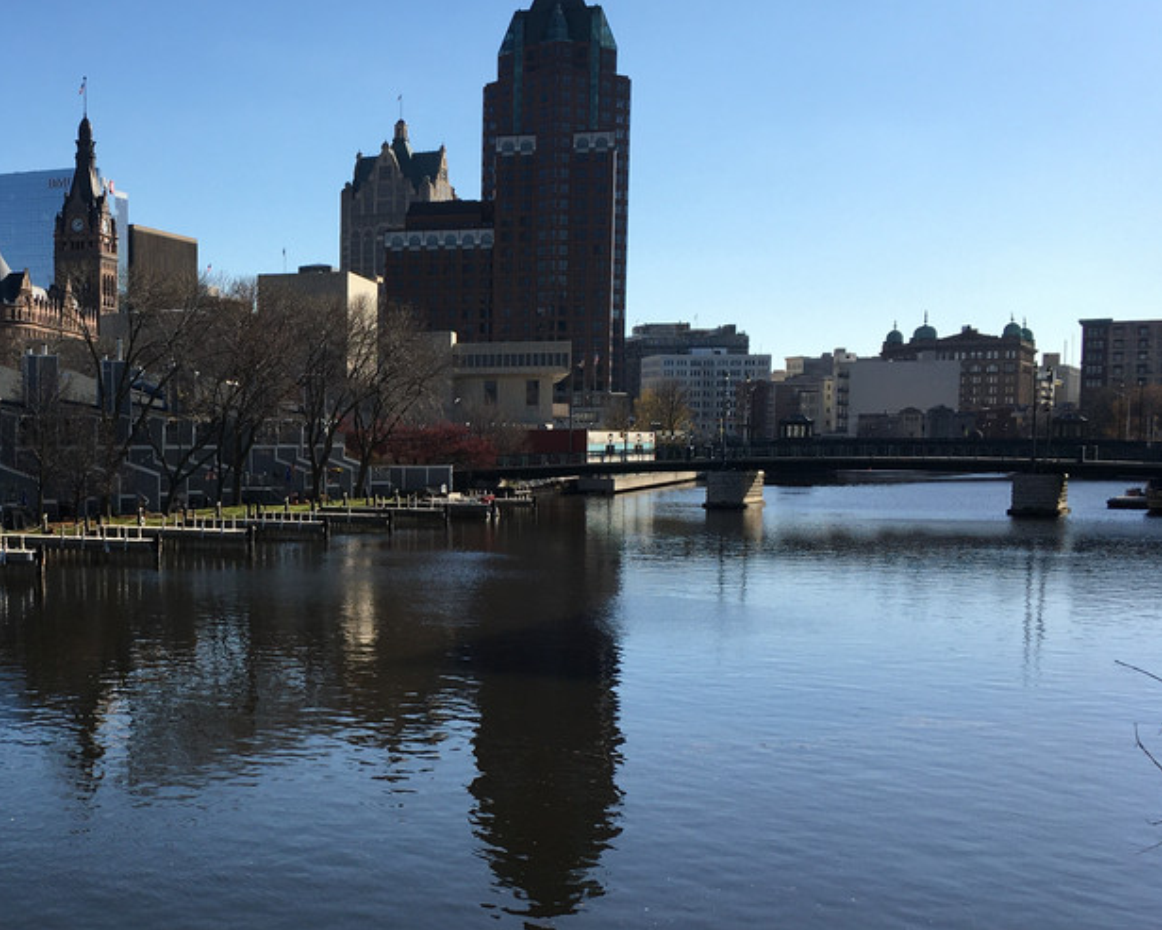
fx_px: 1685
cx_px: 188
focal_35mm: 49
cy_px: 570
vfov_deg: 30.7
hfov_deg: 36.4
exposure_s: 1/1832
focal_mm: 4.15
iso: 25
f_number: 2.2
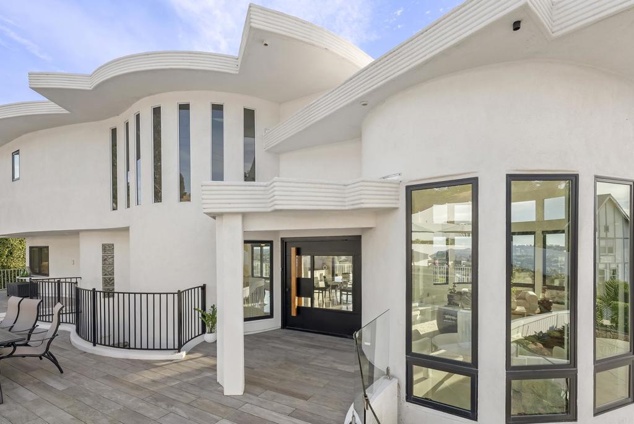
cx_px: 317
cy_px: 212
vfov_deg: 73.8
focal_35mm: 16
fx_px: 282
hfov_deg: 96.7
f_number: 7.1
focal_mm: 16
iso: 500
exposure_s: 1/160
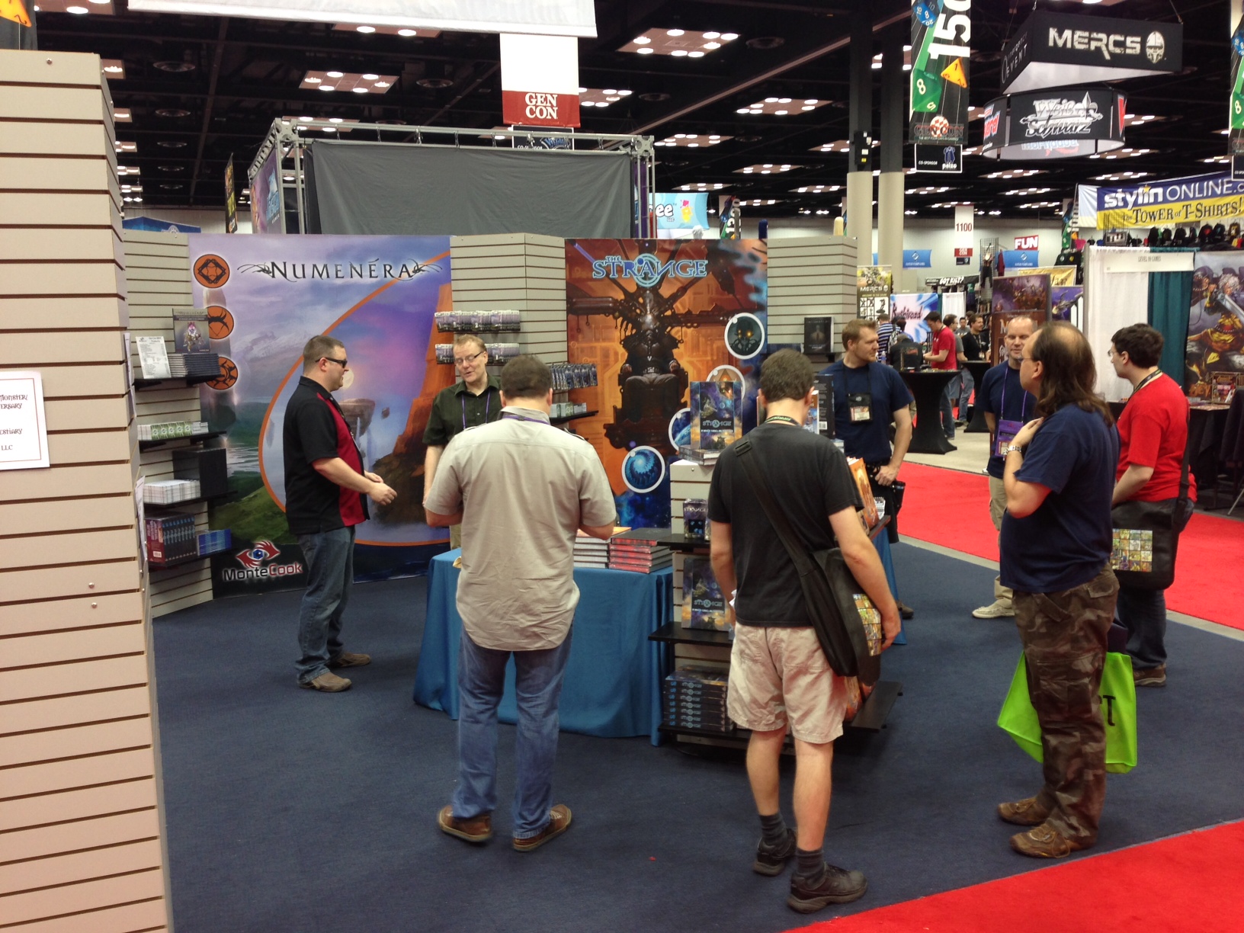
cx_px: 622
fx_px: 1186
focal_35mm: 33
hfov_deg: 55.4
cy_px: 466
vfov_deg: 42.9
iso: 64
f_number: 2.4
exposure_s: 1/20
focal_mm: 4.12
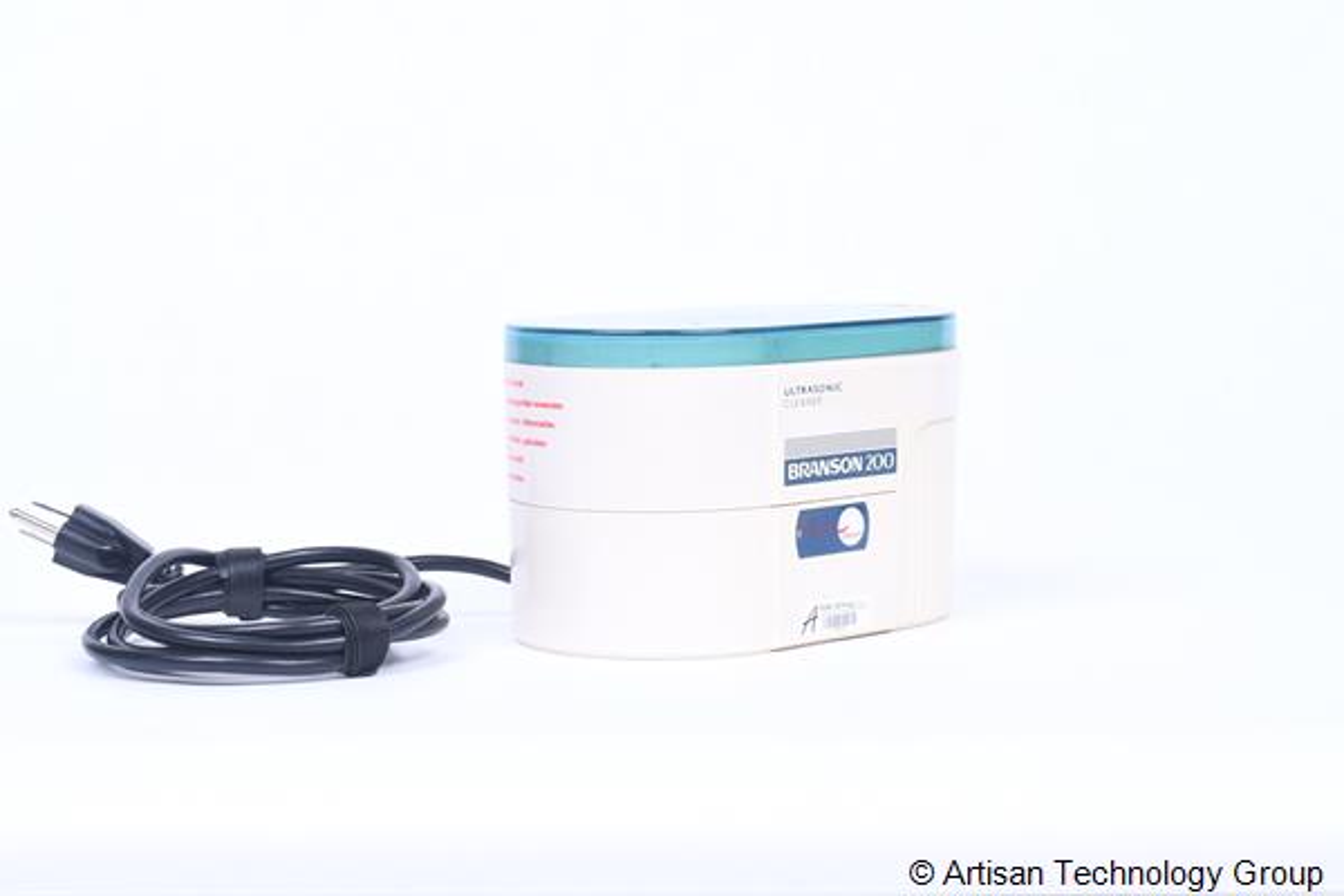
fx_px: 2501
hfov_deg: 30.1
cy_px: 448
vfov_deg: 20.3
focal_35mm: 67
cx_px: 672
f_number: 14
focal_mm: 45
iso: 200
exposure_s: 1/200
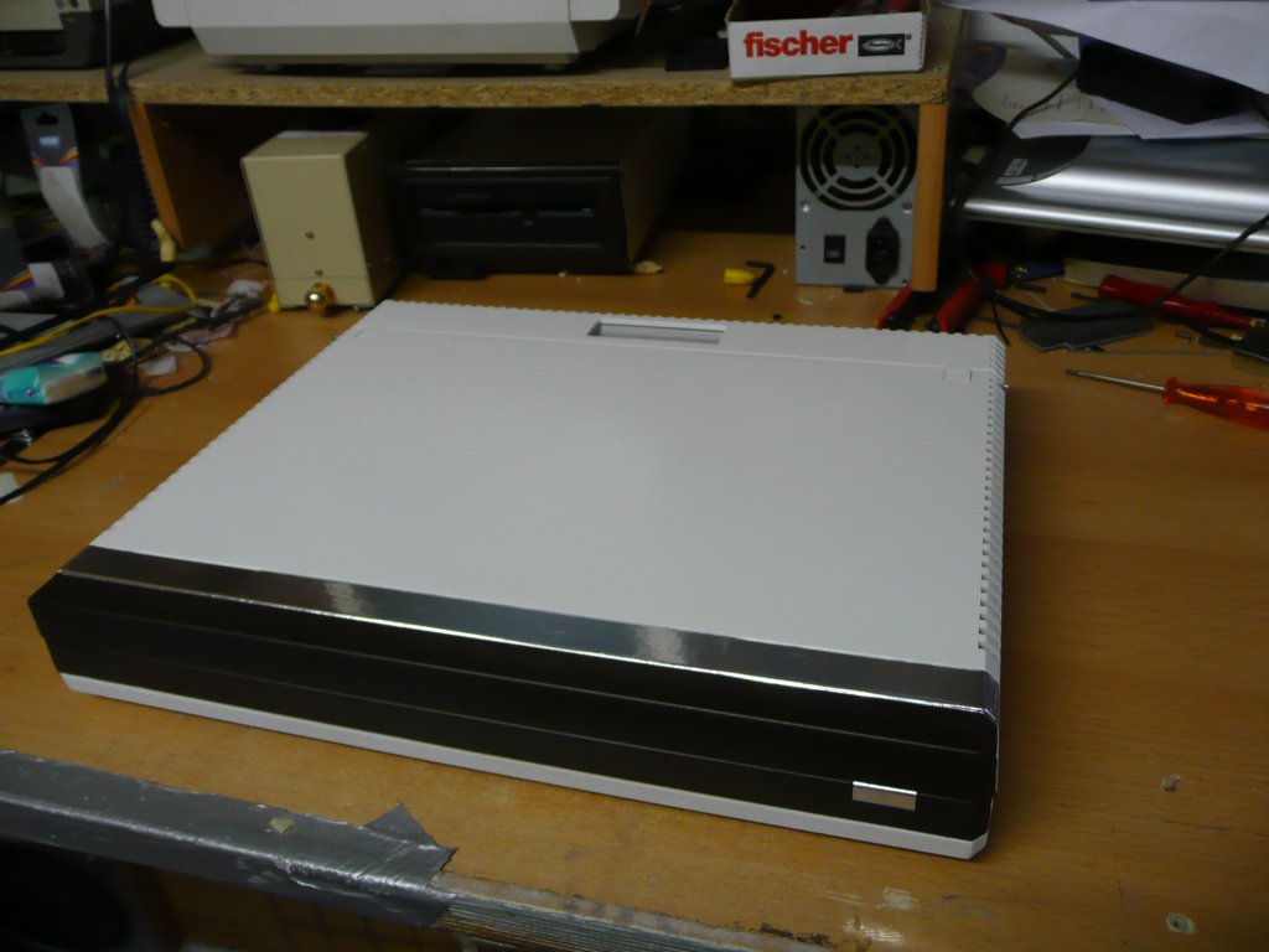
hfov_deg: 63.4
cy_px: 476
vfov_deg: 49.7
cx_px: 634
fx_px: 1026
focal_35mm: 28
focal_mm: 4.6
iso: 200
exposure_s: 1/13
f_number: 3.3
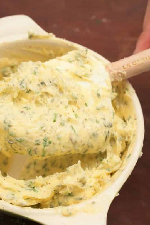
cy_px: 127
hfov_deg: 22.2
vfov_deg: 32.7
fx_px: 382
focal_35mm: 61
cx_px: 67
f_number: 9
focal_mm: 47.2
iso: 3200
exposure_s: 1/200
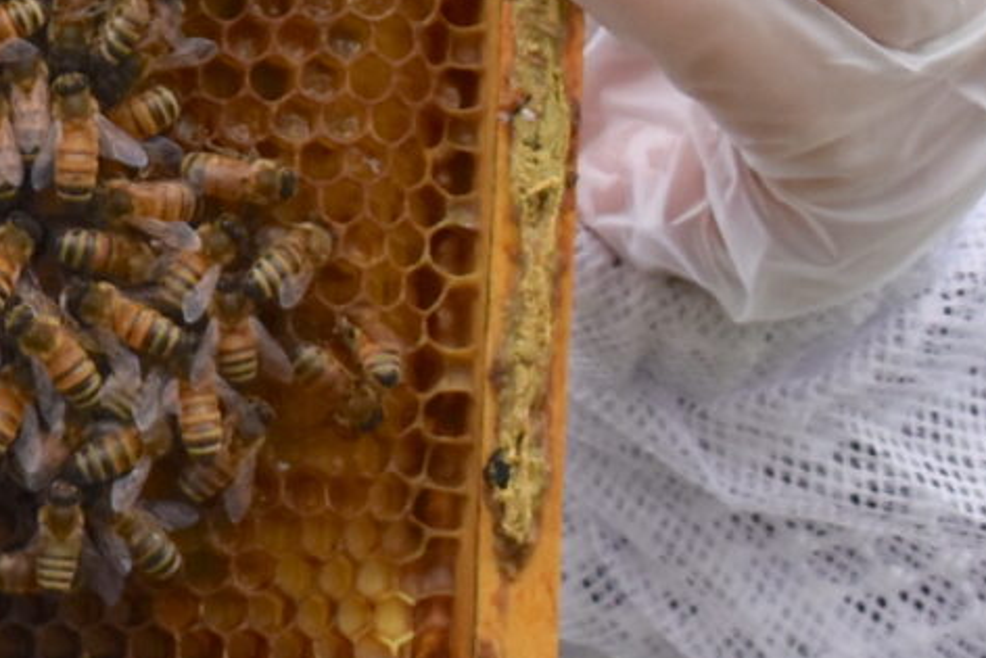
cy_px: -401
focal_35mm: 423
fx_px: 11588
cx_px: -1022
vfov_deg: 3.2
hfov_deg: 4.8
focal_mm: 52
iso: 400
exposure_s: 1/1600
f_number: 6.3
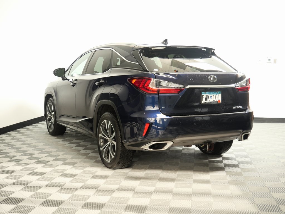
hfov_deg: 42.9
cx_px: 142
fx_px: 362
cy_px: 107
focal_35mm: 44
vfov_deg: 32.9
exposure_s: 1/200
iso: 500
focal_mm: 22
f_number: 4.5
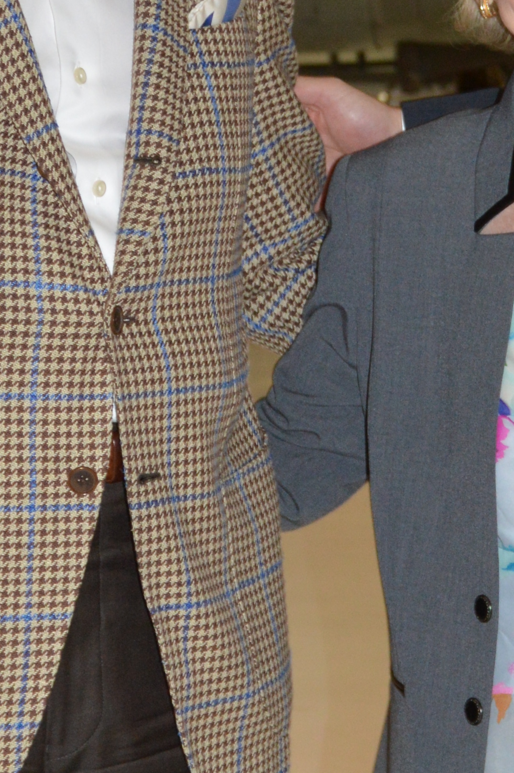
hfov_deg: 10.1
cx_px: 558
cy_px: 409
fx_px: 2874
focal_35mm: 134
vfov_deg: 15.3
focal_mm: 24
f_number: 3.8
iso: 500
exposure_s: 1/60
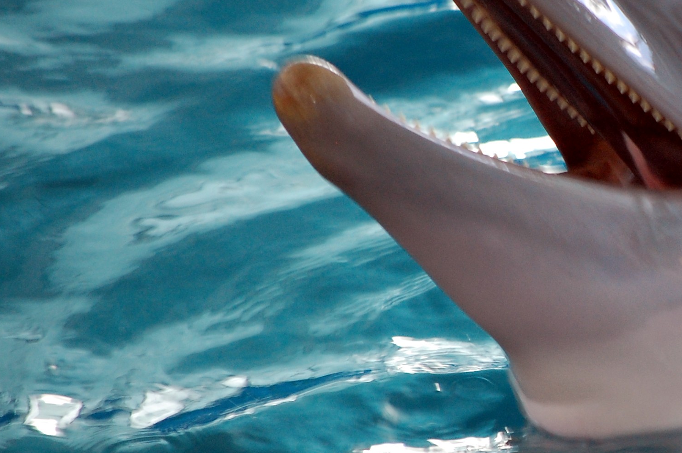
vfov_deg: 2.6
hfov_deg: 3.9
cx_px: 676
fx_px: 10033
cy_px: 287
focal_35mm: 530
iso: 800
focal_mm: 175
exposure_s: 1/80
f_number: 5.6
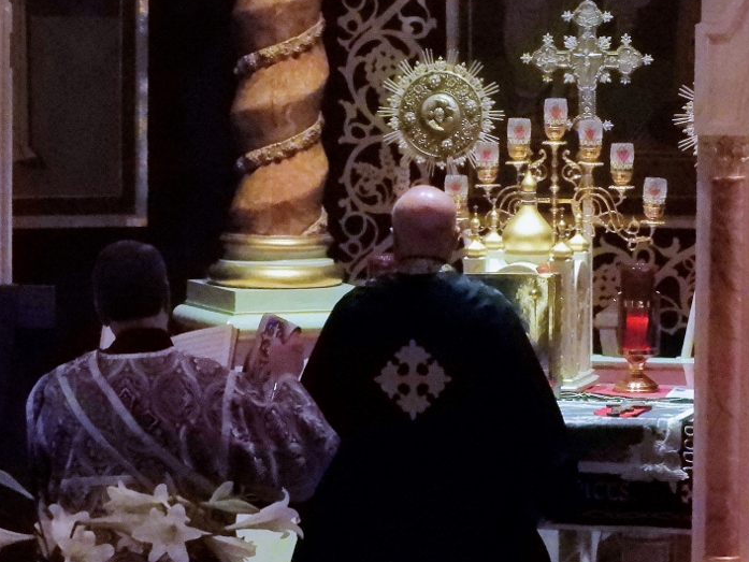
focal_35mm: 496
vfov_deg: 3.0
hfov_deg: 4.0
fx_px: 10734
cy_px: 294
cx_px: 359
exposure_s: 1/30
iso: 1600
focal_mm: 48.4
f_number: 5.5
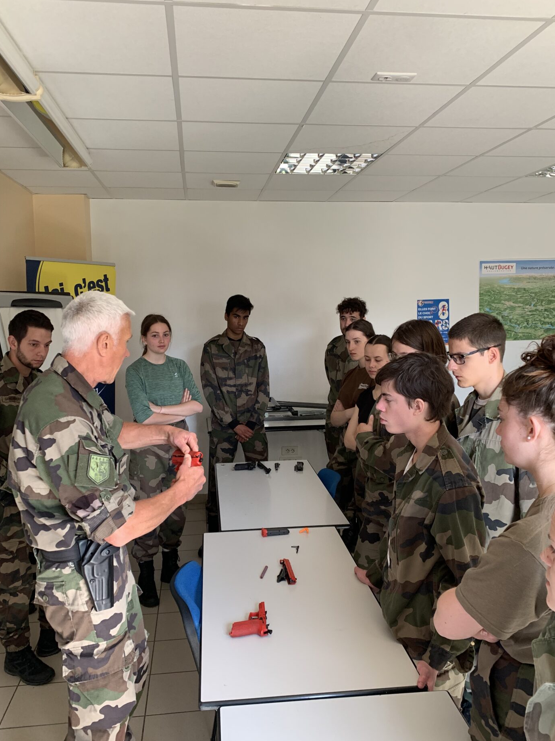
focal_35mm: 29
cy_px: 375
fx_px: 620
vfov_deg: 61.7
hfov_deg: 48.2
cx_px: 274
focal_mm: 4.25
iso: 100
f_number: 1.8
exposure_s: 1/121
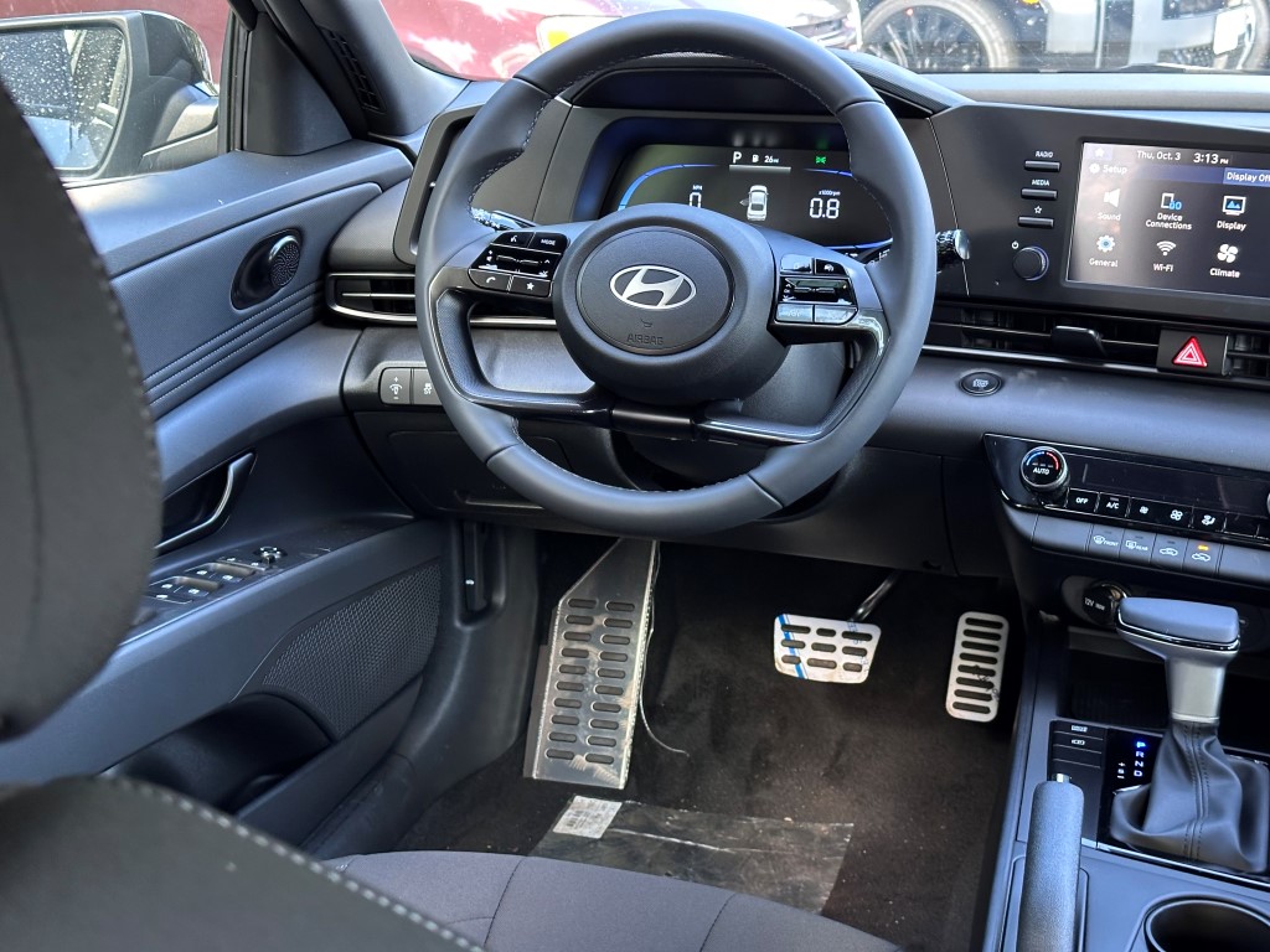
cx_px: 635
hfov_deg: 39.7
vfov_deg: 30.3
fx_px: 1761
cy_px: 476
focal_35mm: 48
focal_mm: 6.86
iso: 250
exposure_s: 1/57
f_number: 1.78
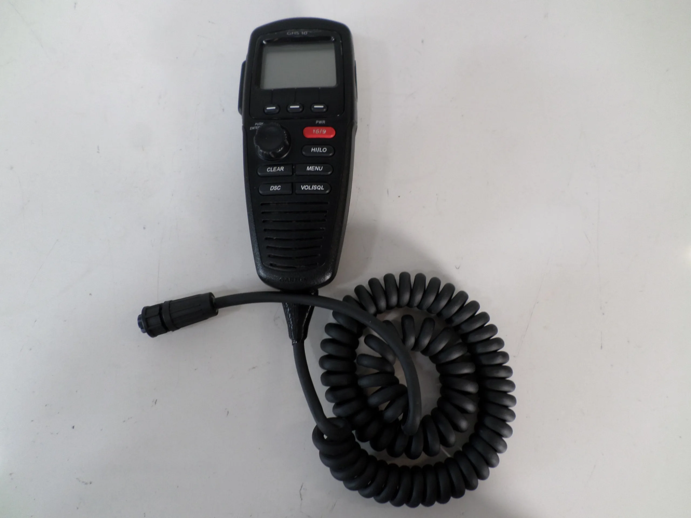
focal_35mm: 25
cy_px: 259
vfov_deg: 54.9
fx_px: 499
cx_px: 346
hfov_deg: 69.4
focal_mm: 4.5
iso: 80
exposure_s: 1/45
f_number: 2.5
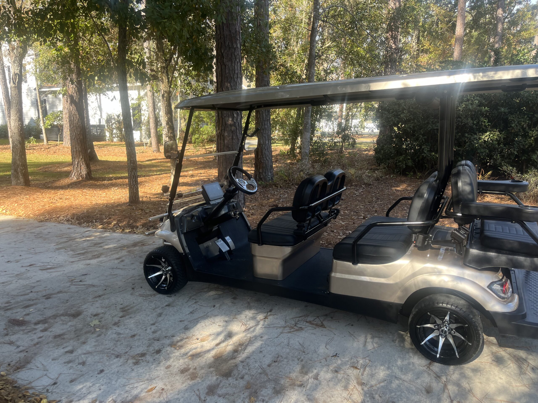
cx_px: 269
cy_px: 202
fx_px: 404
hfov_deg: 67.3
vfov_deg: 53.1
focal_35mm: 26
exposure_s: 1/266
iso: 40
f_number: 1.6
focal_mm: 5.1
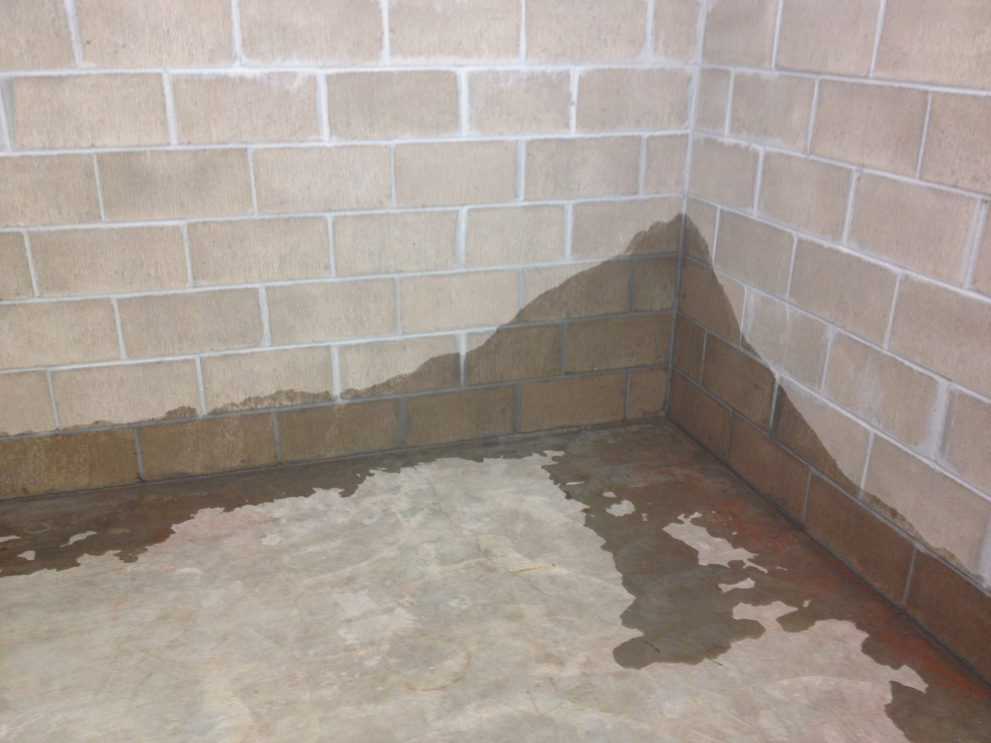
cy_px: 372
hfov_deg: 52.6
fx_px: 1002
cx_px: 496
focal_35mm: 35
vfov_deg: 40.7
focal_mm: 4.28
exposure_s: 1/20
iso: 80
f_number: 2.4
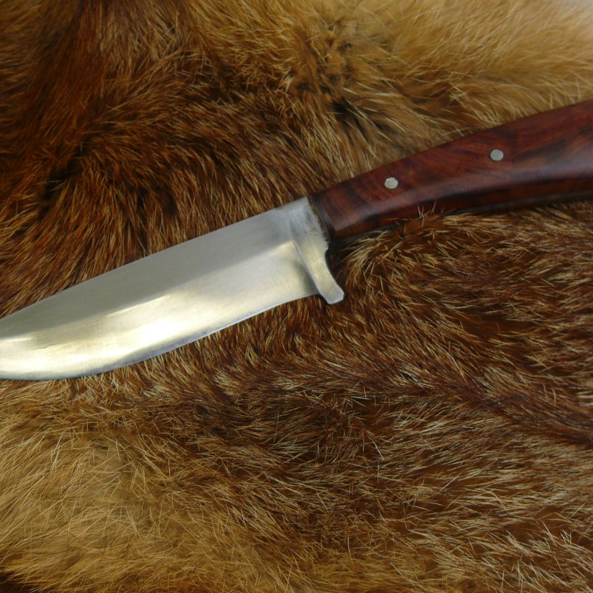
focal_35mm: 172
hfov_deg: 10.2
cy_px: 282
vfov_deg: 10.2
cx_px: 280
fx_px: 3334
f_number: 3.6
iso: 100
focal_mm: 29.3
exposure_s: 1/30
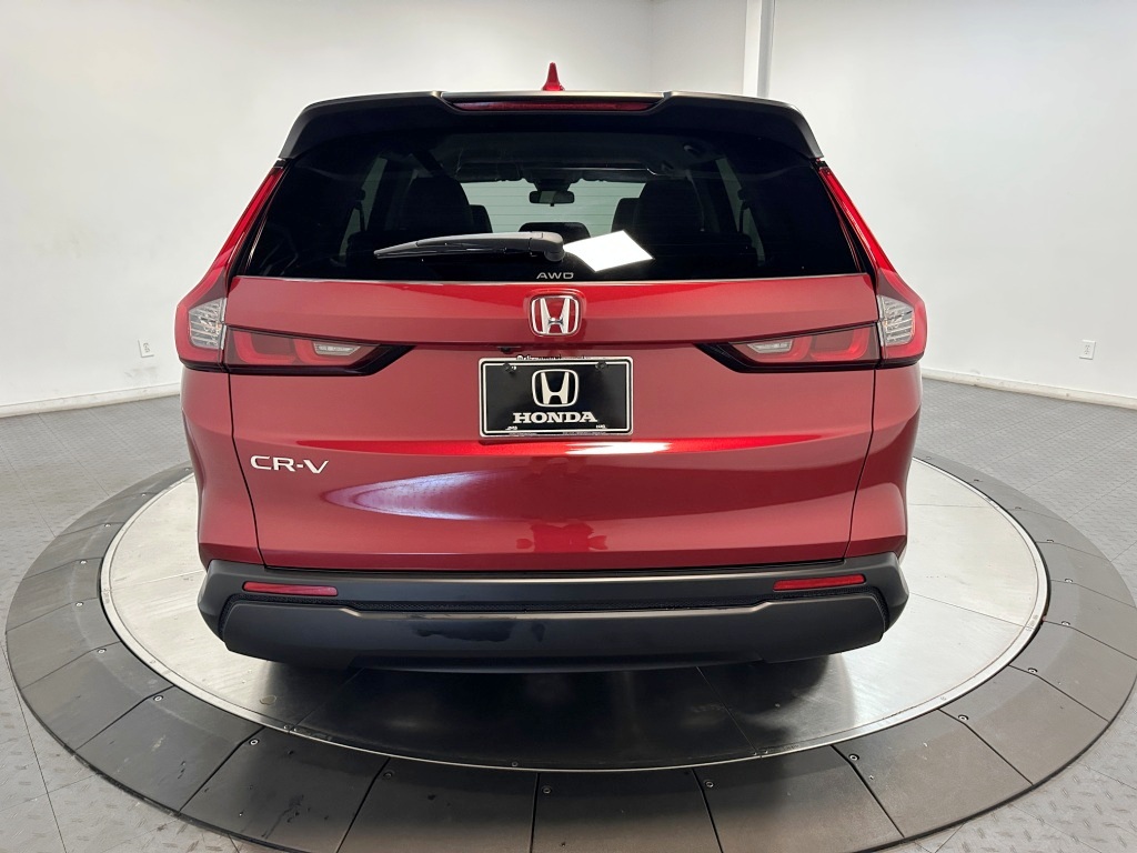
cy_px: 426
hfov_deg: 71.6
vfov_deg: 56.8
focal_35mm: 24
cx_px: 568
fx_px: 788
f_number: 1.78
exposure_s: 1/60
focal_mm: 6.86
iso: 400
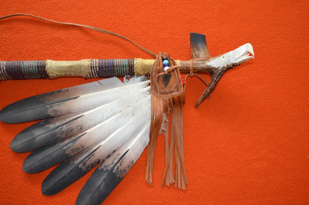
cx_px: 154
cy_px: 102
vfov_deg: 36.7
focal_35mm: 36
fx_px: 308
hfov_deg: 53.2
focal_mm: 24
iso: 1000
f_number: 4
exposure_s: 1/60
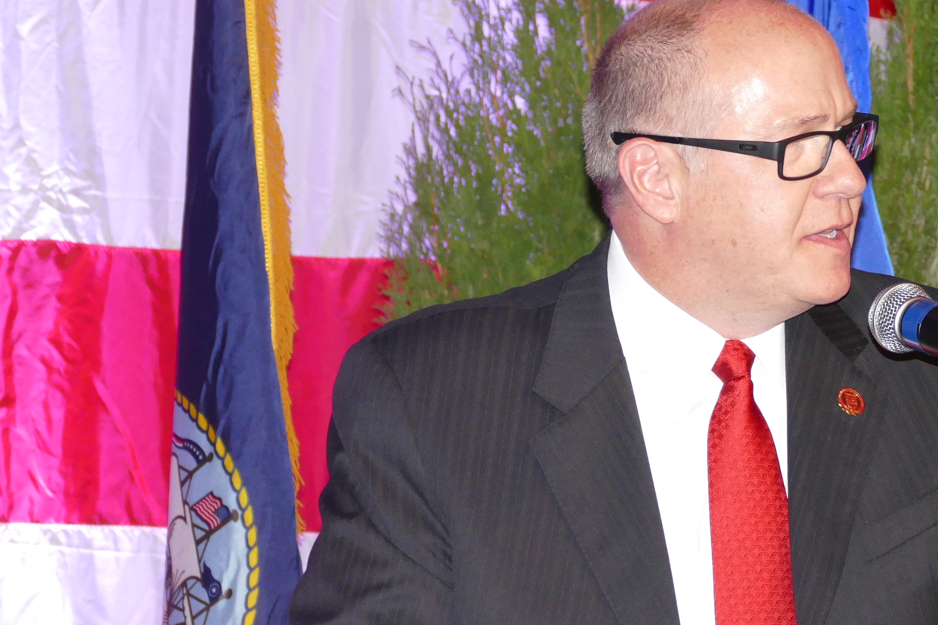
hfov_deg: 9.7
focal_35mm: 212
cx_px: 782
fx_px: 5524
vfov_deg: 6.5
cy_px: 480
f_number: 3.9
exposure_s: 1/100
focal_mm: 38.48
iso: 1000
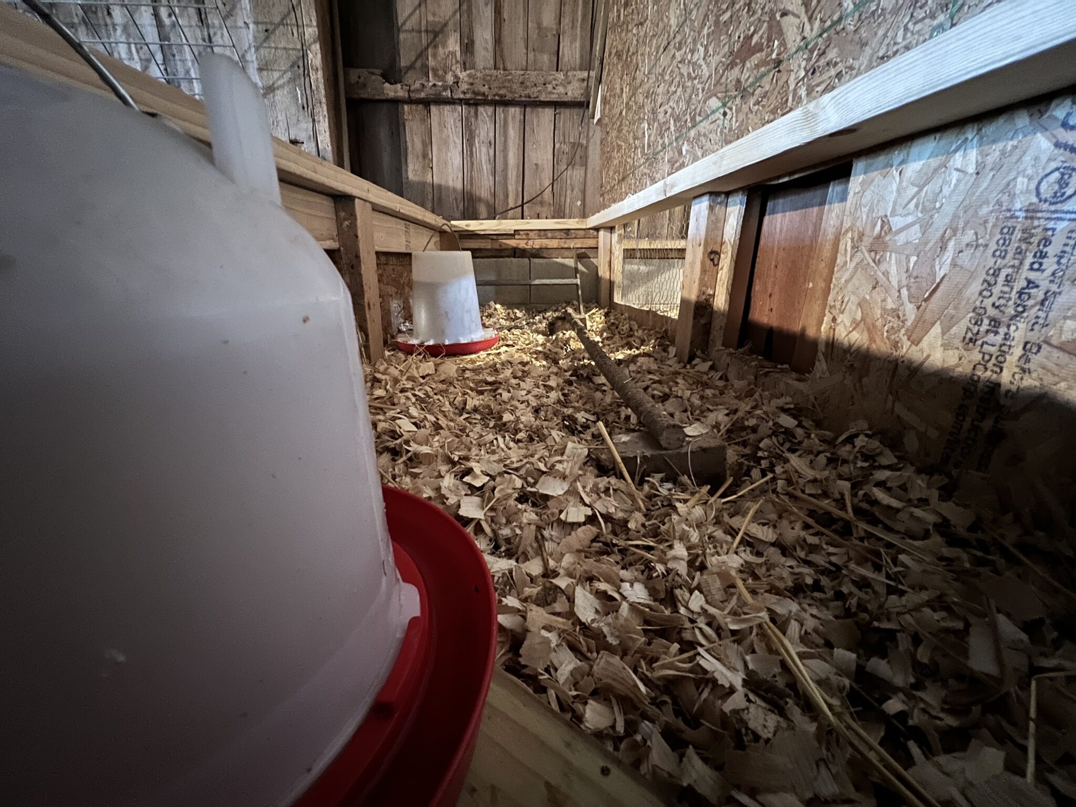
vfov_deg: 89.9
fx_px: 404
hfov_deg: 106.2
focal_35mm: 13
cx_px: 538
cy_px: 404
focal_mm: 1.57
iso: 800
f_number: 1.8
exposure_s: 1/12
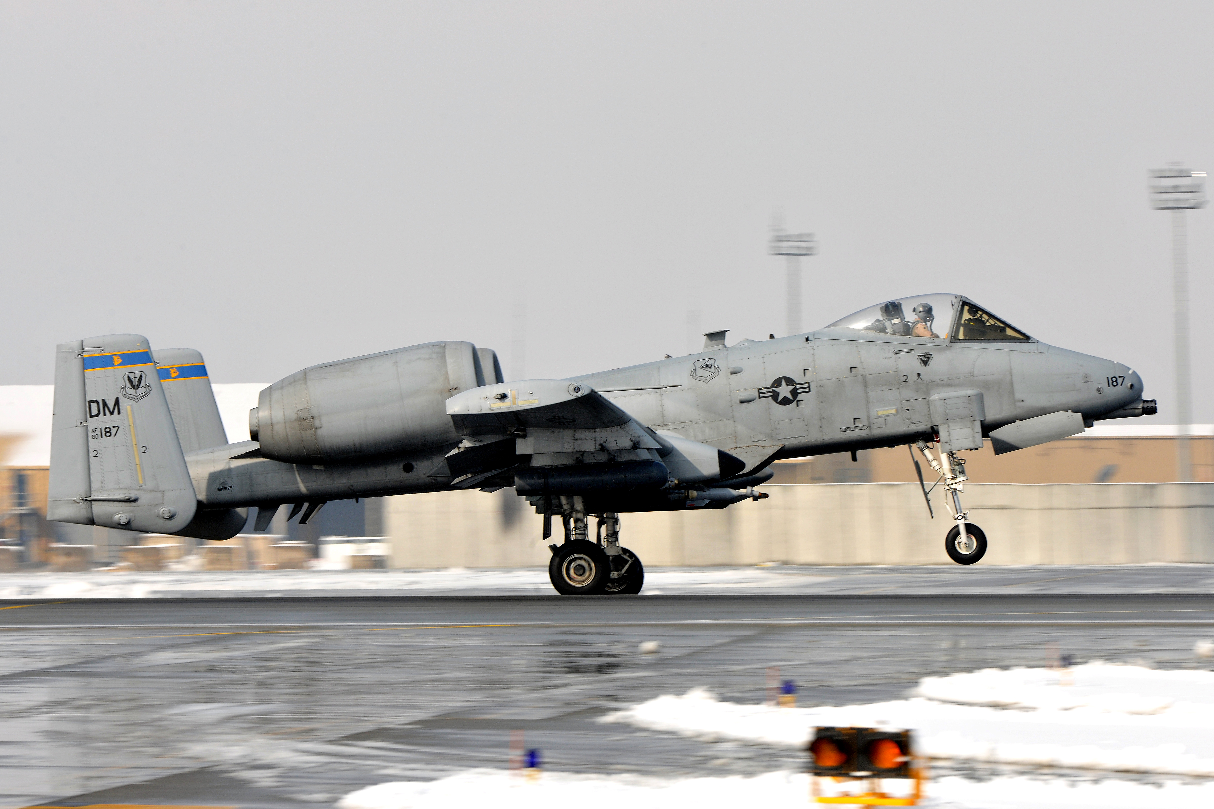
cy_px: 404
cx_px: 607
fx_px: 9441
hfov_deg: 7.4
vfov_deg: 4.9
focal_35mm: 280
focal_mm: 280
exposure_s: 1/400
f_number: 13
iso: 400
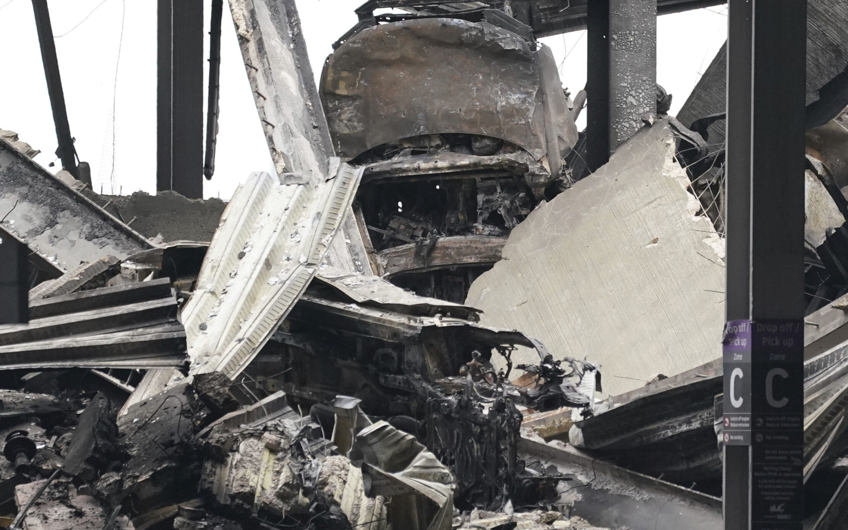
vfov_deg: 3.1
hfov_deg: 5.0
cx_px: 483
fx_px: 9660
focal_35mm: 418
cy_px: 273
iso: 2500
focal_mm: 355
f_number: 5.6
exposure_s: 1/640
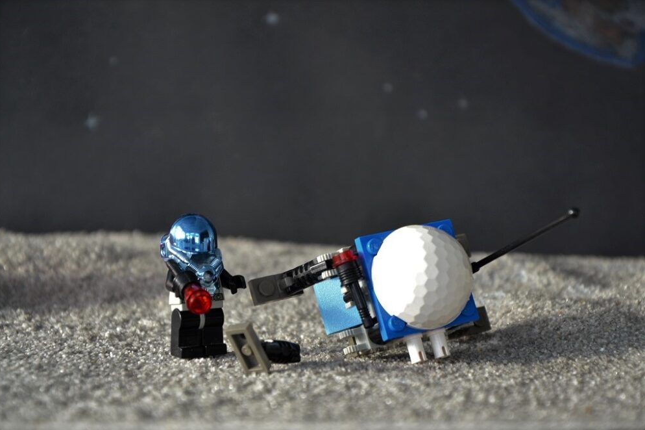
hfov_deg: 13.0
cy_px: 216
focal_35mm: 159
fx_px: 2839
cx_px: 322
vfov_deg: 8.7
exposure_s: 1/40
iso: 400
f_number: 7.1
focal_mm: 105
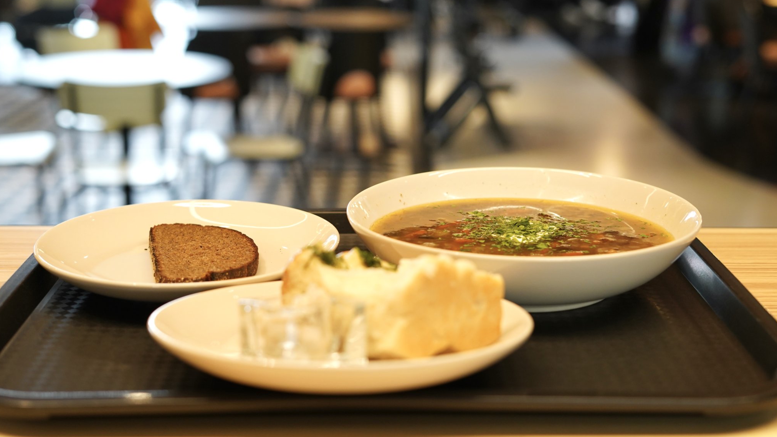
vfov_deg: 22.6
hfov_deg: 39.2
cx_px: 391
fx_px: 1092
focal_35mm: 53
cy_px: 190
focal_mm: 50
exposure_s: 1/160
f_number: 3.5
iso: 1600
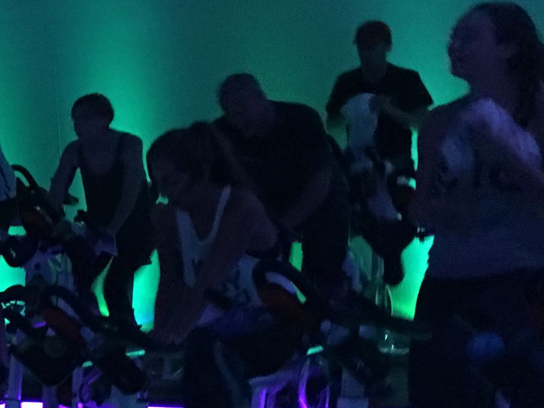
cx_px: -203
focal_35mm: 91
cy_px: 230
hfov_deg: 19.5
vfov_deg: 16.2
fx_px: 1430
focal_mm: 4.15
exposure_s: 1/4
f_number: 2.2
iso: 250
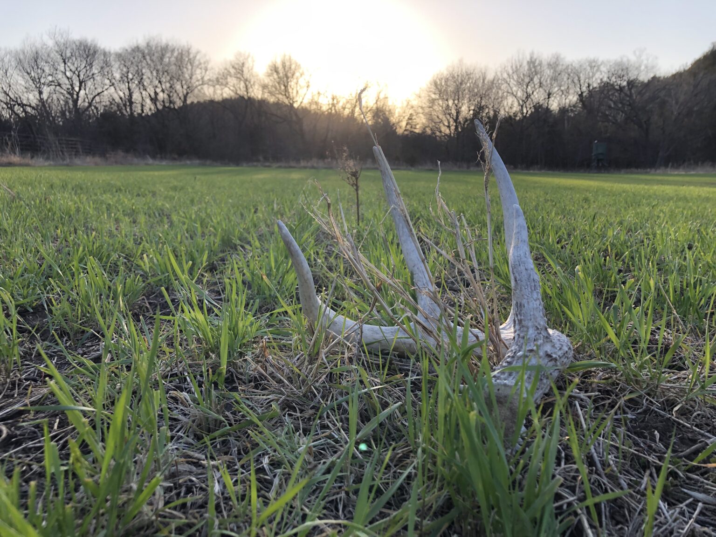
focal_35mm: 28
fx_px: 579
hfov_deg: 63.4
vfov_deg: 49.7
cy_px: 268
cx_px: 358
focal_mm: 3.99
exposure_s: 1/527
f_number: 1.8
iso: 20
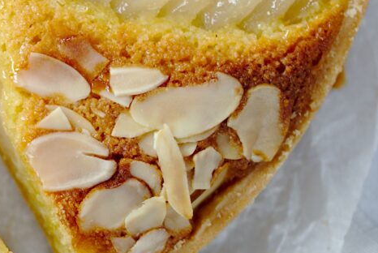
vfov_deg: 3.6
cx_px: -116
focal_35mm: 386
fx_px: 4058
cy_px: 133
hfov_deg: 5.3
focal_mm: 90
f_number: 3.2
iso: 125
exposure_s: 1/50
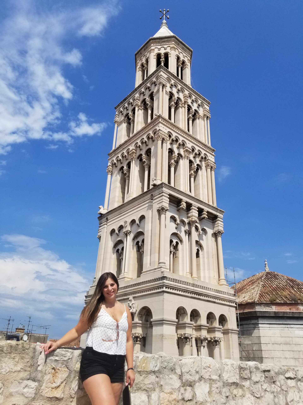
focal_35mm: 26
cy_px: 202
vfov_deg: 67.3
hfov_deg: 53.1
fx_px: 303
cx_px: 152
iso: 50
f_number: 1.7
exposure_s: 1/4160
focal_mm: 4.25
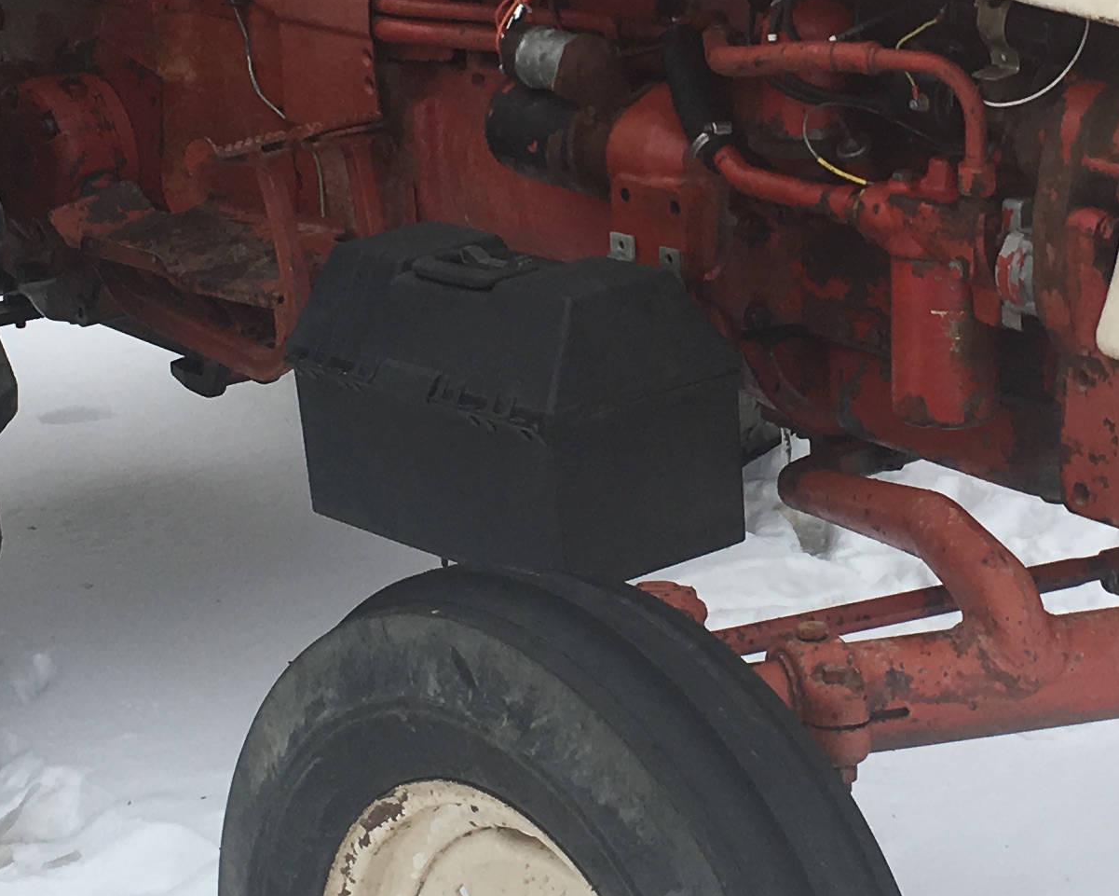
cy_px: 151
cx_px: 800
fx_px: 3146
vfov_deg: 16.1
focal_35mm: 95
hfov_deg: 20.1
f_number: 2.2
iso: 25
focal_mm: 4.15
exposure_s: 1/1068
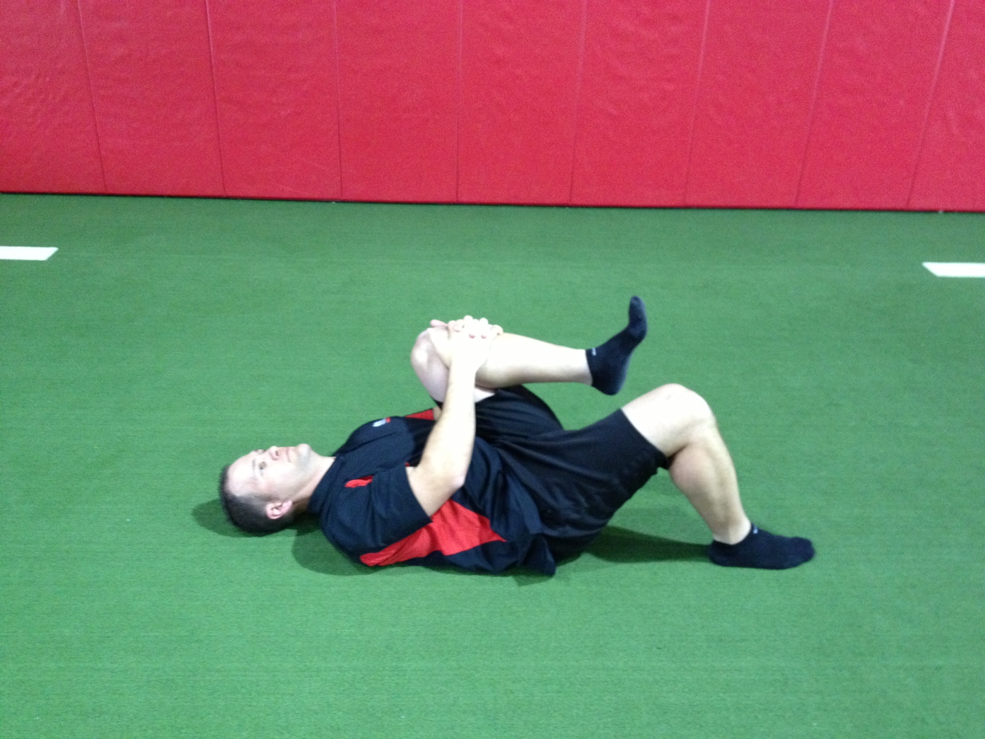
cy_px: 370
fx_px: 996
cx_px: 492
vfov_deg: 40.7
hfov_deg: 52.6
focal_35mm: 35
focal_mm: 4.28
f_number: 2.4
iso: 400
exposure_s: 1/17
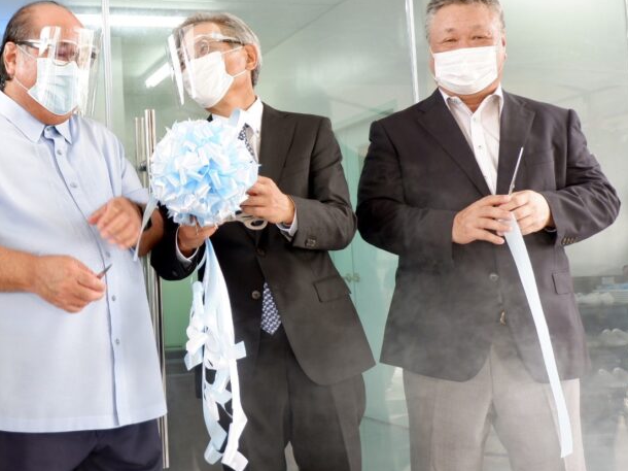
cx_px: 140
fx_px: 925
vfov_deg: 28.5
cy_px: 200
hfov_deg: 36.4
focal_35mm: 51
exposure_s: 1/45
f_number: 4
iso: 250
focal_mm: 22.2
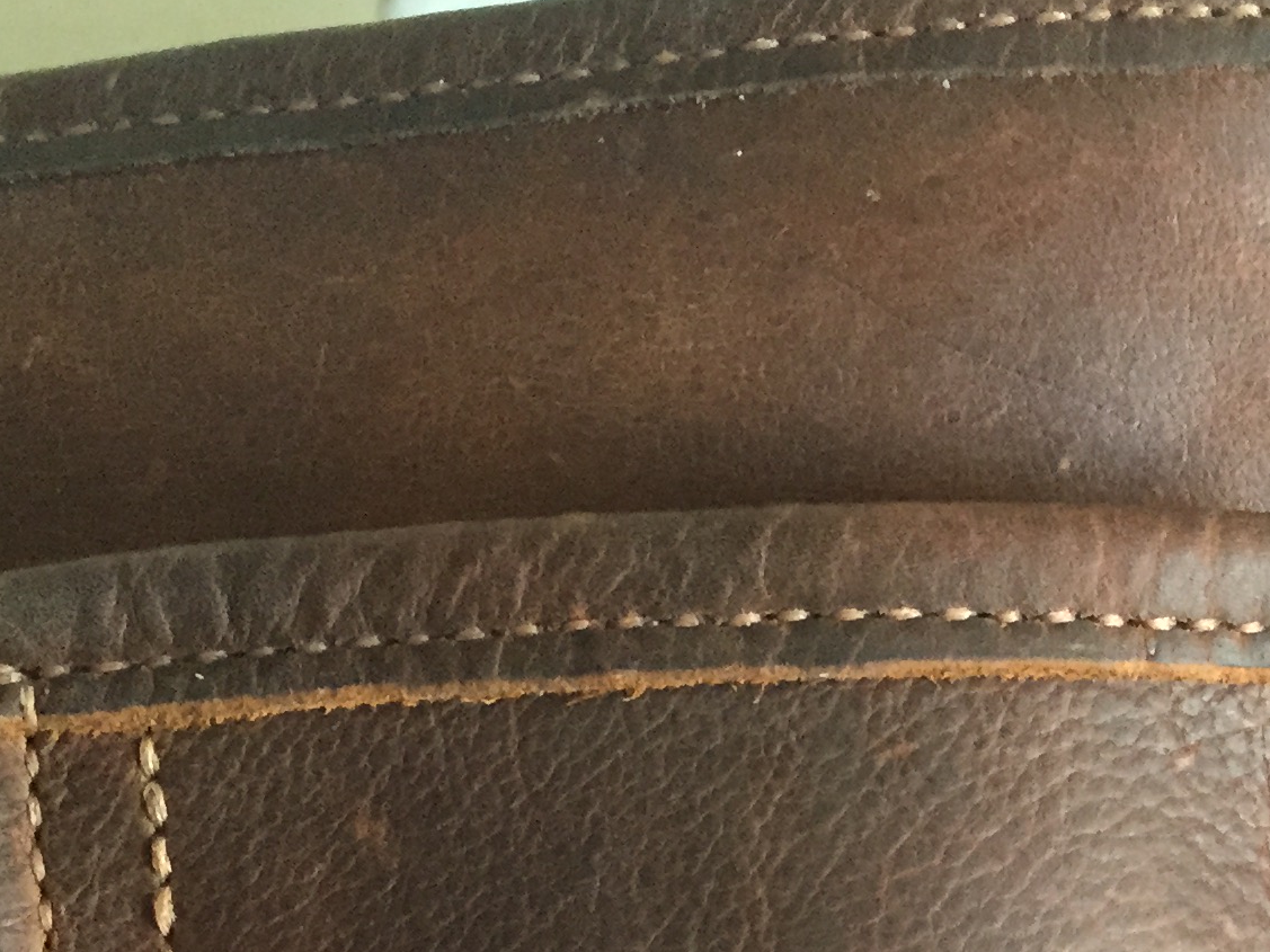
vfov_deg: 16.4
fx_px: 3081
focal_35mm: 84
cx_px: 1188
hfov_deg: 22.6
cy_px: 1297
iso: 250
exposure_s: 1/30
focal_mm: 4.15
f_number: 2.2
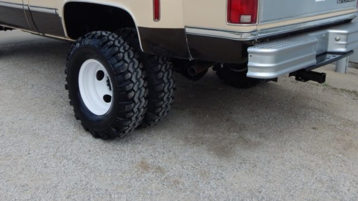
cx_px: 159
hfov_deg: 49.3
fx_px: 389
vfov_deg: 28.6
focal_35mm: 41
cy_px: 53
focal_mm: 5.6
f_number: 3.2
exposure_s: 1/1000
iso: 125
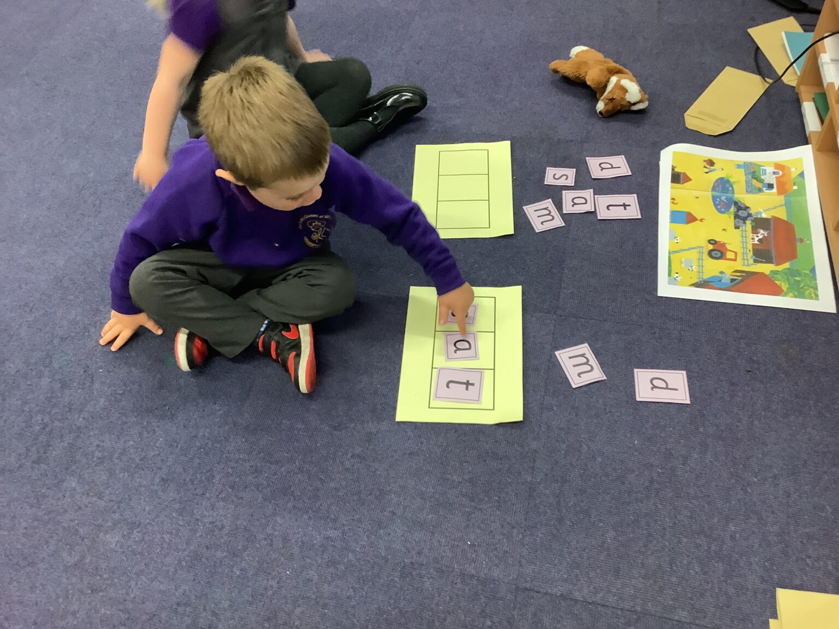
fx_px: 751
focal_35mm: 31
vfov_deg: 45.4
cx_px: 420
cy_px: 314
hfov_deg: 58.4
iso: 250
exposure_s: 1/33
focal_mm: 3.3
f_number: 2.4
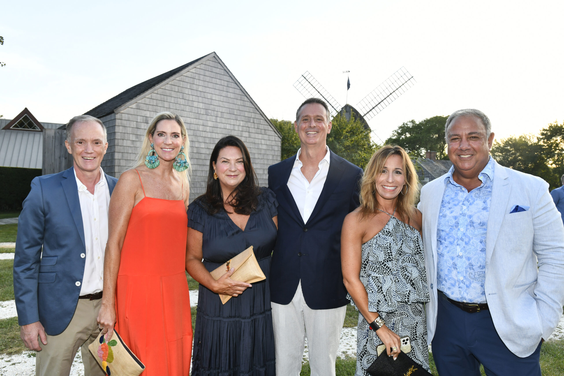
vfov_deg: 51.3
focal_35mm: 25
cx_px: 282
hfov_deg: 71.5
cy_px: 188
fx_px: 392
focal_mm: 25
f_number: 9
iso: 800
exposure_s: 1/250
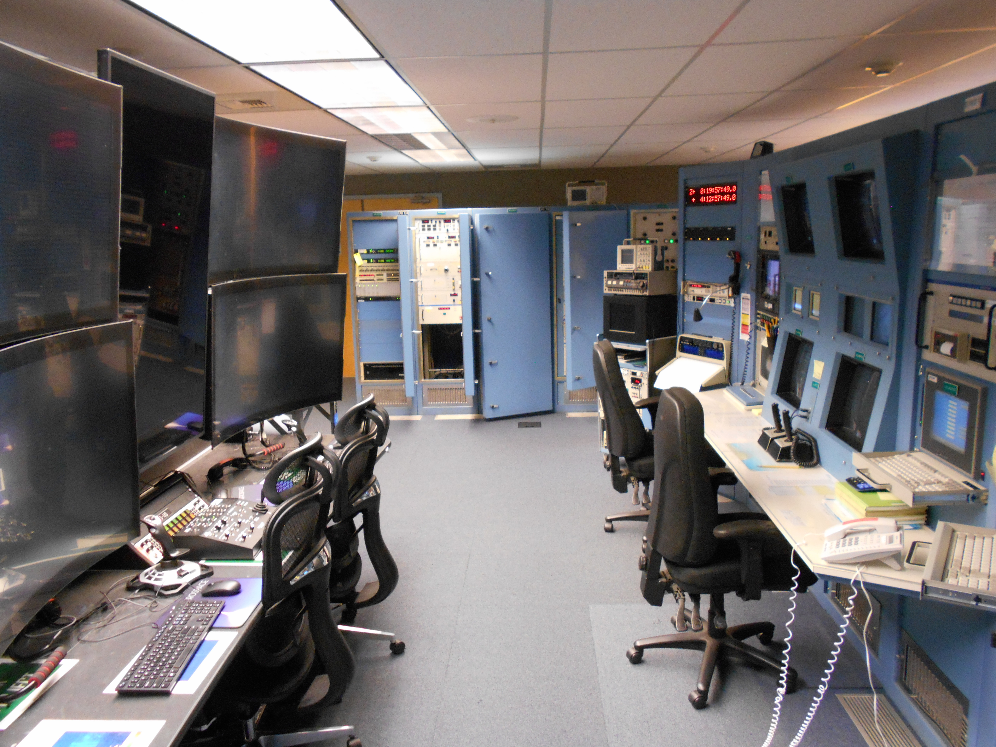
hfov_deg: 67.3
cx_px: 498
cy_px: 374
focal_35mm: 26
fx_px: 748
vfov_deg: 53.1
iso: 400
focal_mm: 4.6
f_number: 3.2
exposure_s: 1/15
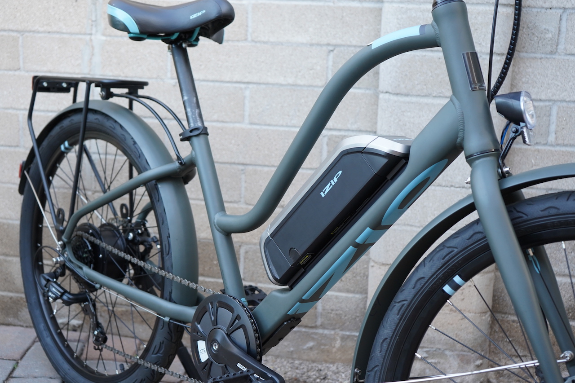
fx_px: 798
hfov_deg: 39.6
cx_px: 288
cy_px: 192
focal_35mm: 50
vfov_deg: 27.0
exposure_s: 1/160
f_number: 4.5
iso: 800
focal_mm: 50
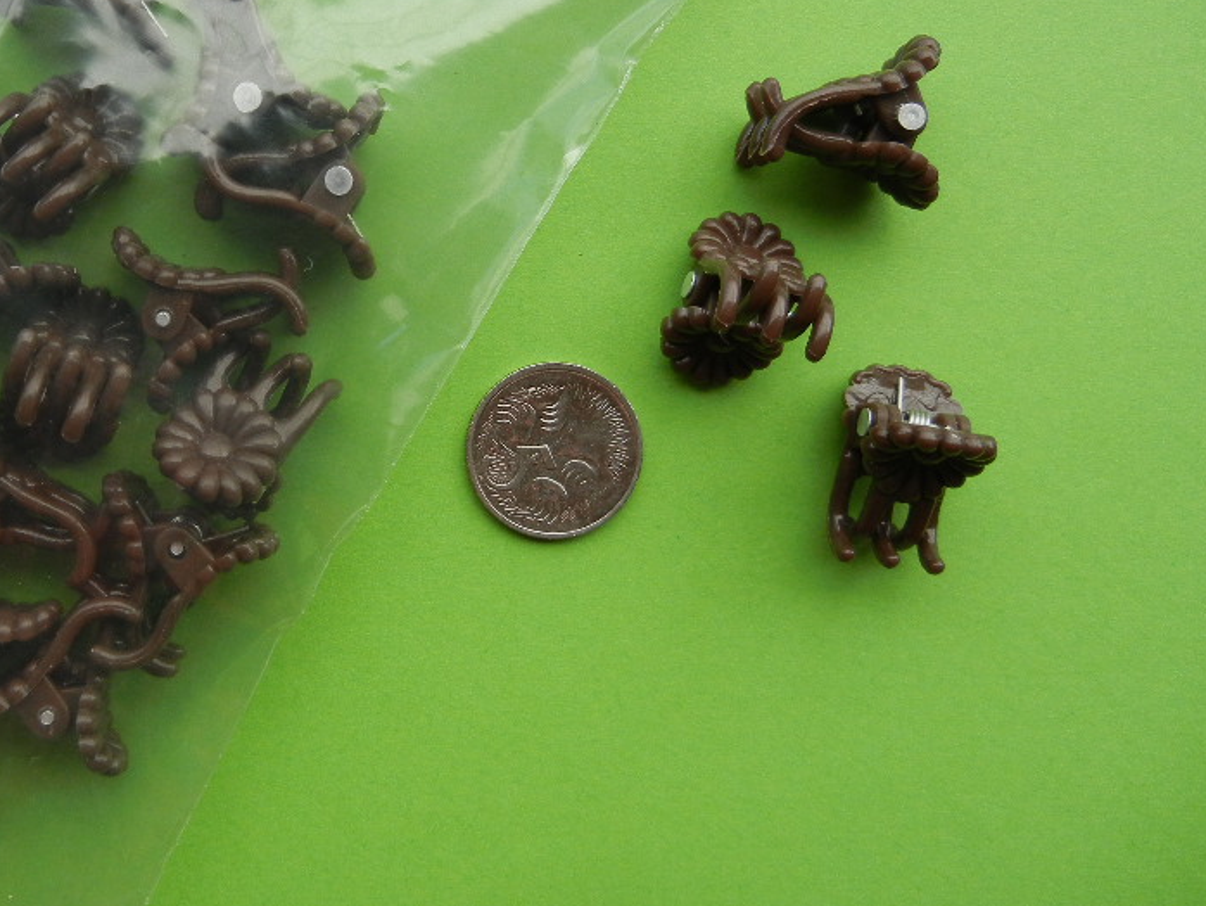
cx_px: 342
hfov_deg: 42.0
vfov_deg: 32.8
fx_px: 1533
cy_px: 379
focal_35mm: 44
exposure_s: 1/92.3
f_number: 3.5
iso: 160
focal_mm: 5.4
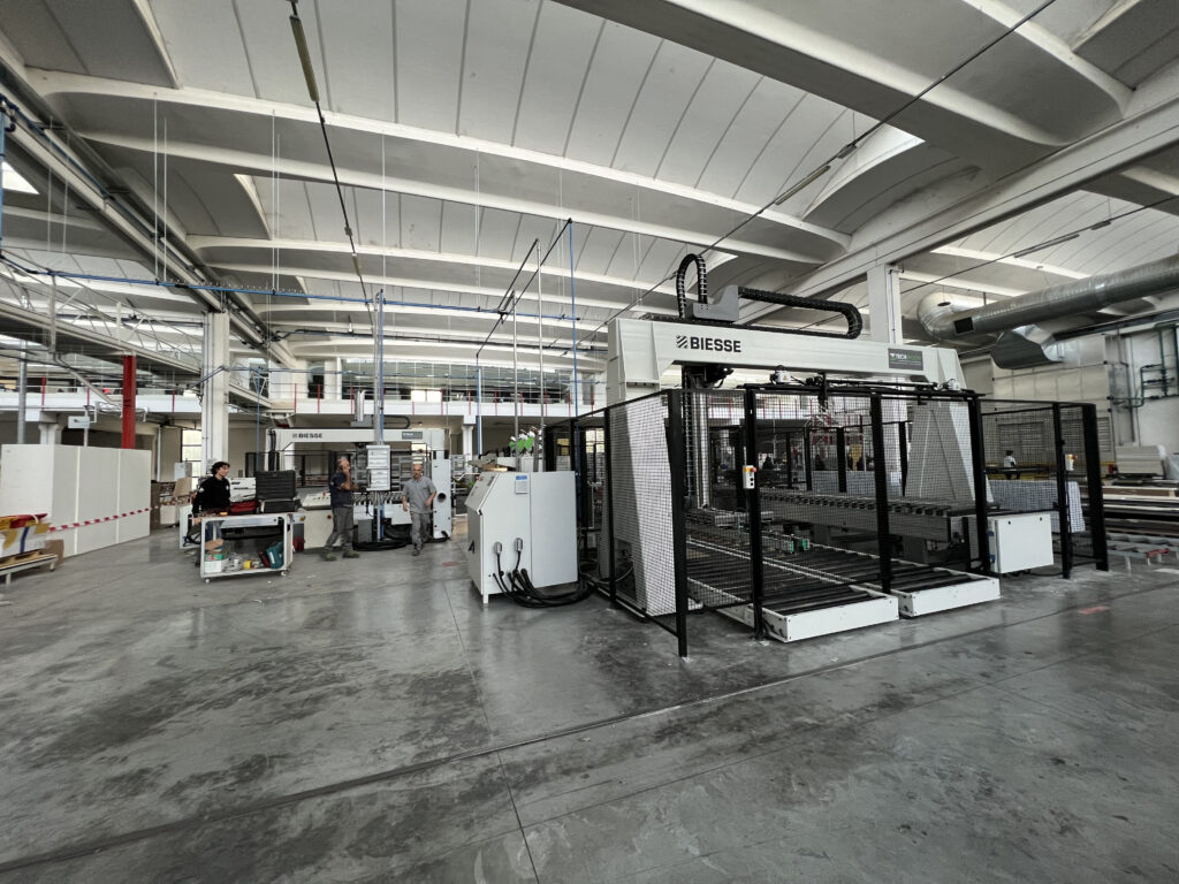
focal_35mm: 13
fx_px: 443
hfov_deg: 106.2
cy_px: 442
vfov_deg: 89.9
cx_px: 590
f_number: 1.8
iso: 160
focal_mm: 1.57
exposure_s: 1/99
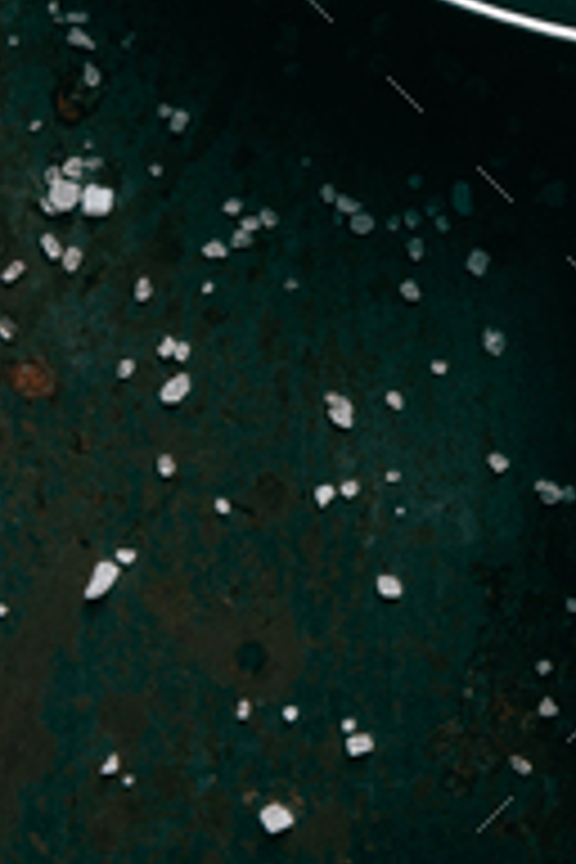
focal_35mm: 184
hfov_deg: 7.4
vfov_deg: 10.9
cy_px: -212
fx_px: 4416
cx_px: 788
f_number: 9
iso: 100
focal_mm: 40
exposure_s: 1/160
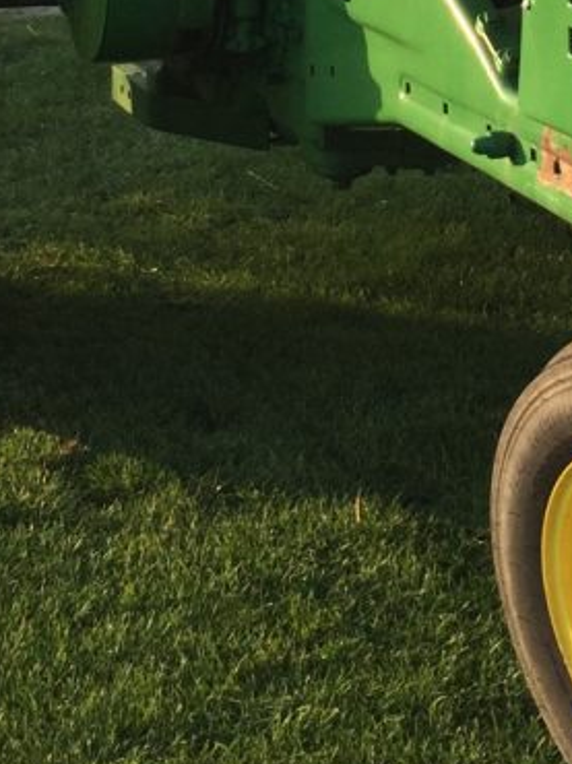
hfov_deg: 13.1
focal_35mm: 113
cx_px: 396
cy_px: -132
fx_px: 2493
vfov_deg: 16.7
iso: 32
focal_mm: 4.15
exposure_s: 1/898
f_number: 2.2
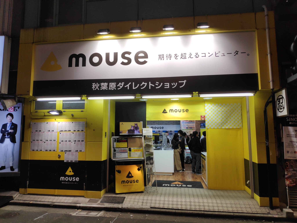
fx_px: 172
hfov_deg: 81.7
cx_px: 148
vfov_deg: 66.0
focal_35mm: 20
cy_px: 112
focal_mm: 3.94
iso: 100
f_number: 1.9
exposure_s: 1/100
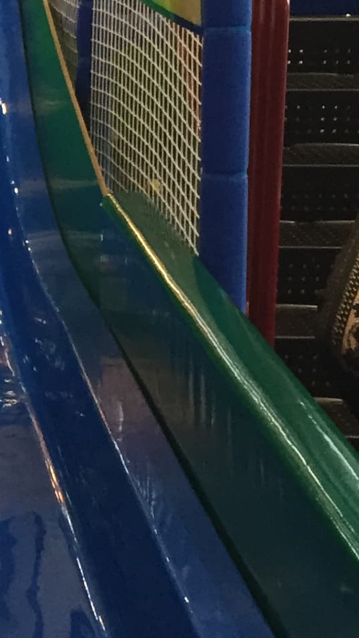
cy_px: 140
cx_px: -337
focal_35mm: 108
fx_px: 1828
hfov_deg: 10.4
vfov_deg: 19.6
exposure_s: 1/30
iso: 125
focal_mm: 4.15
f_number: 2.2
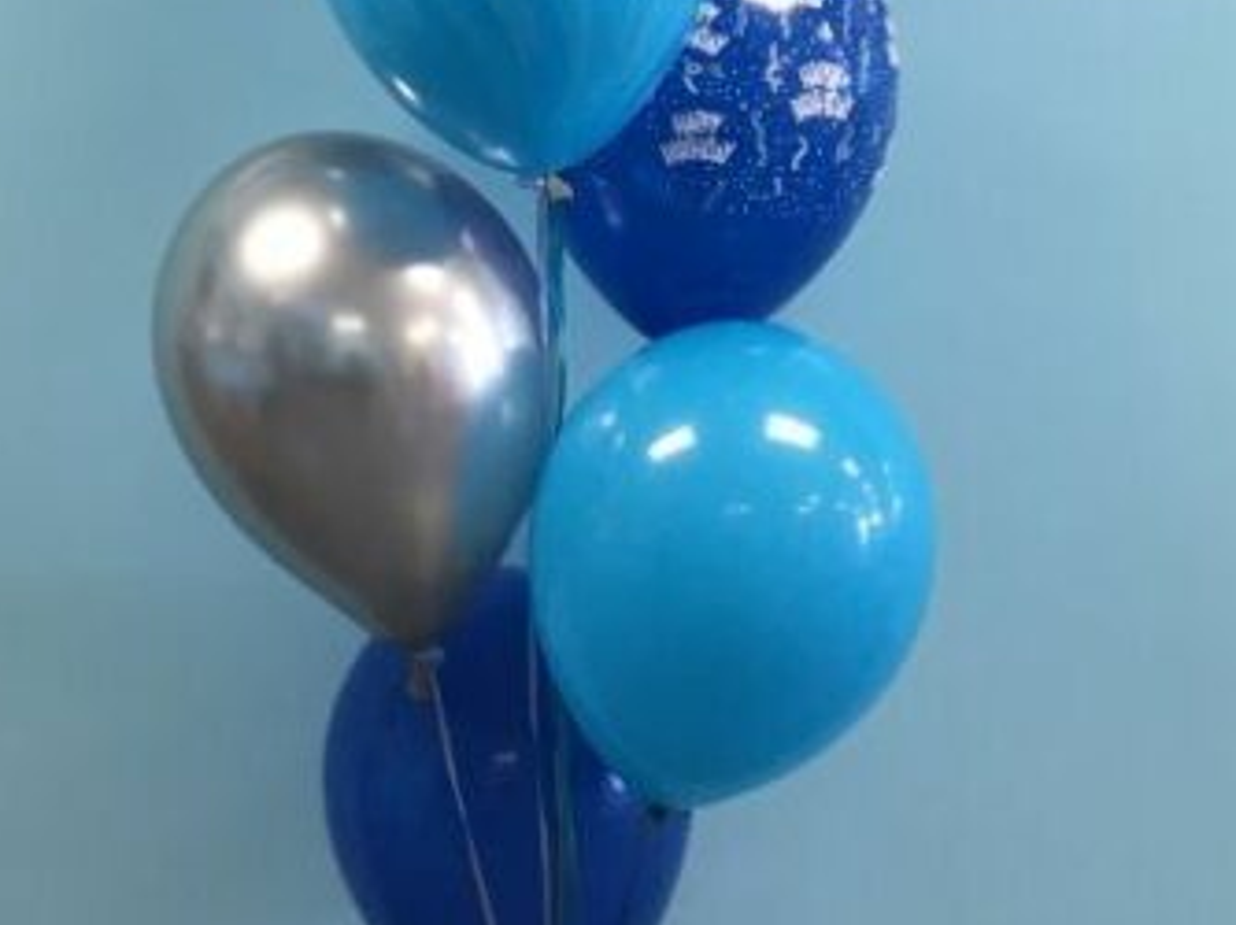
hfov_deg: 22.0
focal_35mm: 89
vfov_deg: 16.2
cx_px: 562
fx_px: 3176
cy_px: -48
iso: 50
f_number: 2.2
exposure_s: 1/30
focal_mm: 4.15
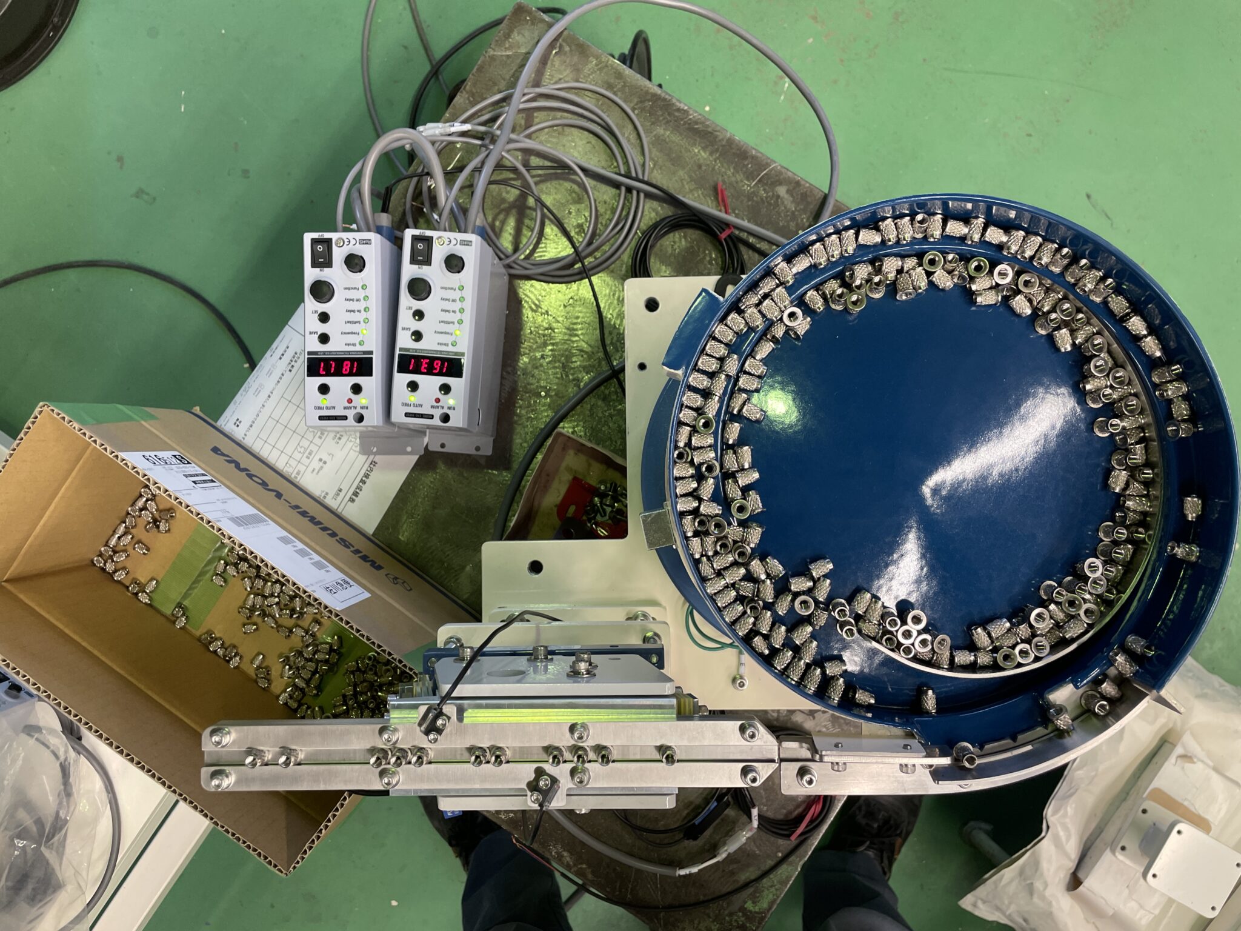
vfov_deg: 53.1
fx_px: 932
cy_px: 466
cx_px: 620
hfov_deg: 67.3
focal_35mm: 26
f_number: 1.6
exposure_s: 1/60
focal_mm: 4.2
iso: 125
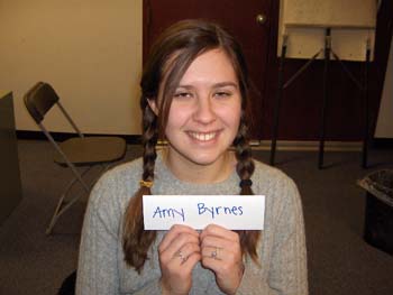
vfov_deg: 36.9
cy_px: 148
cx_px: 196
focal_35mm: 39
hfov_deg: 47.8
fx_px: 443
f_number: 2.8
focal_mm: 8
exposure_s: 1/60
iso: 100
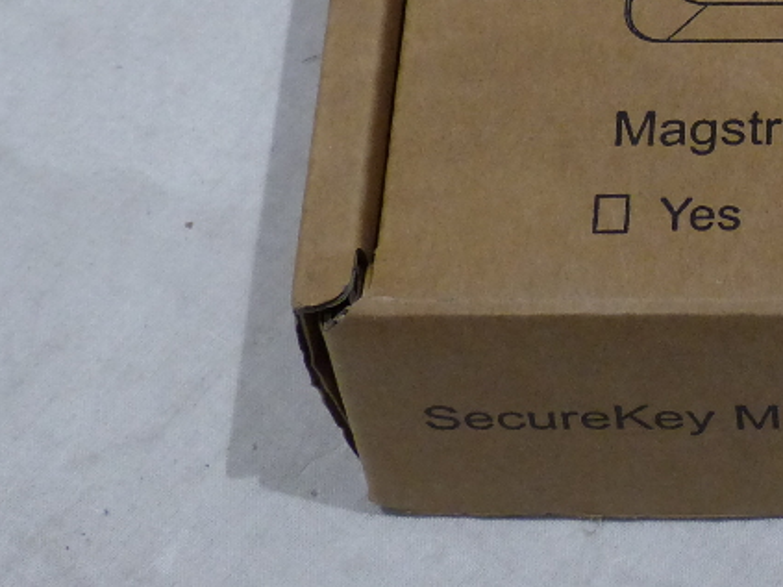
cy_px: -163
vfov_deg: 11.6
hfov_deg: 15.5
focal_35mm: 124
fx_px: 2804
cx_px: 864
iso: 250
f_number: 2.8
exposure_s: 1/60
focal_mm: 7.4
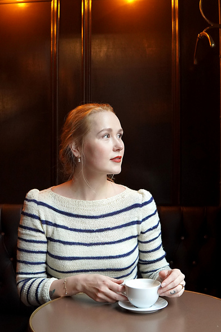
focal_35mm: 49
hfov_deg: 27.5
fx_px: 451
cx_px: 109
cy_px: 161
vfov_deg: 40.3
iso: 3200
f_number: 4
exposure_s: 1/160
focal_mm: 30
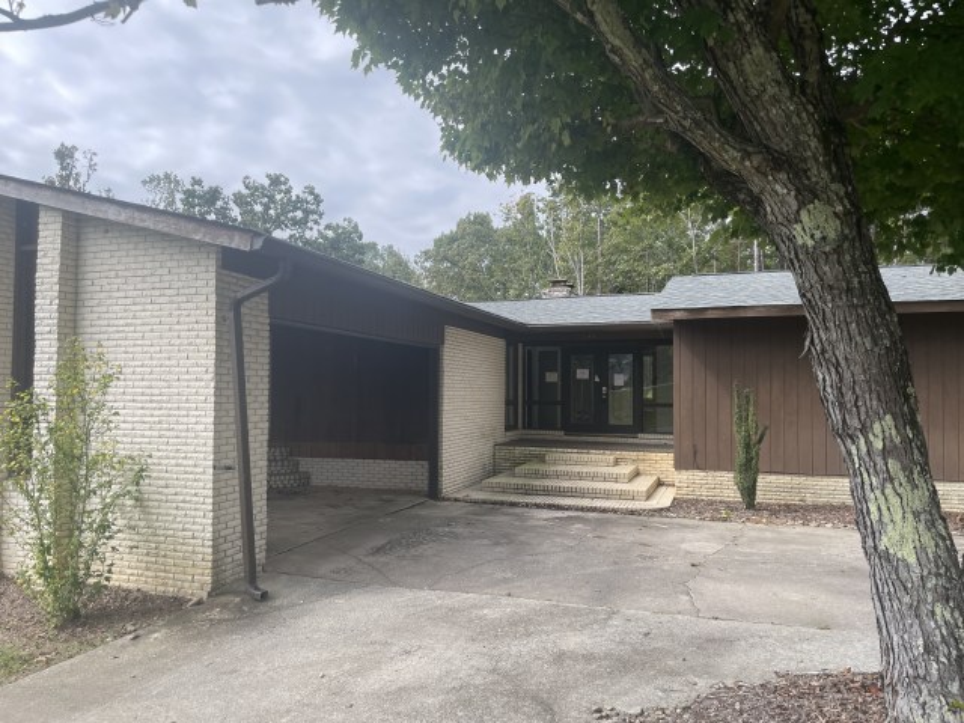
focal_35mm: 26
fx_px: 724
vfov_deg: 53.1
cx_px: 482
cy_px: 362
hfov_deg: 67.3
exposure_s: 1/1350
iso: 32
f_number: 1.6
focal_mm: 4.2
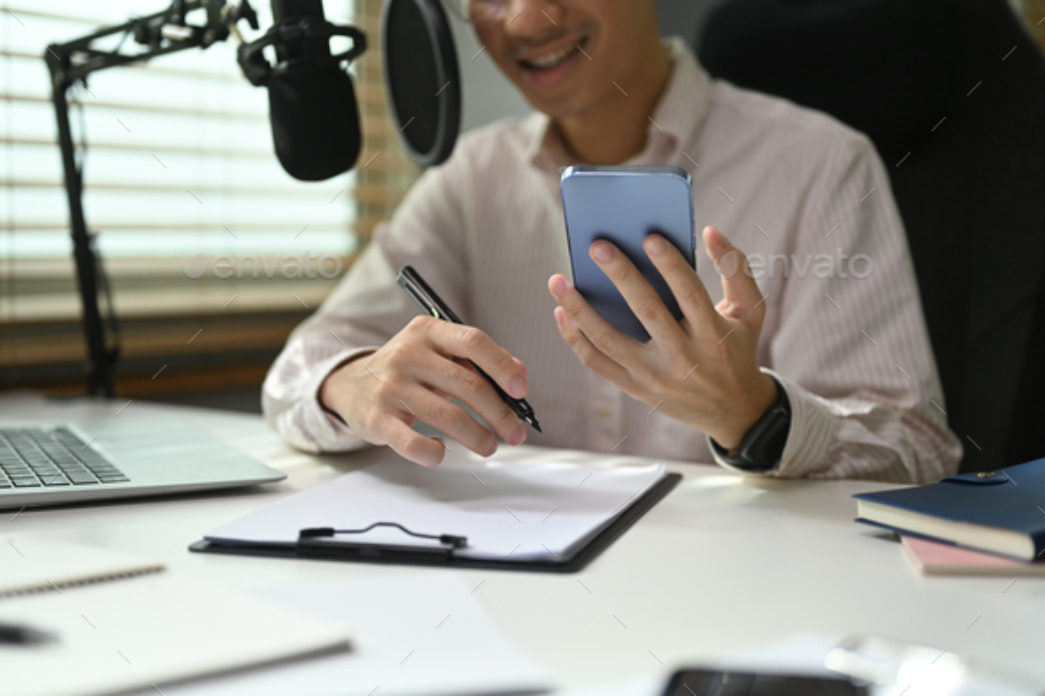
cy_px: 348
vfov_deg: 27.0
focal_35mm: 50
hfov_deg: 39.6
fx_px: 1451
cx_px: 522
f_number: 2
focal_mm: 50
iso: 400
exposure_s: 1/500
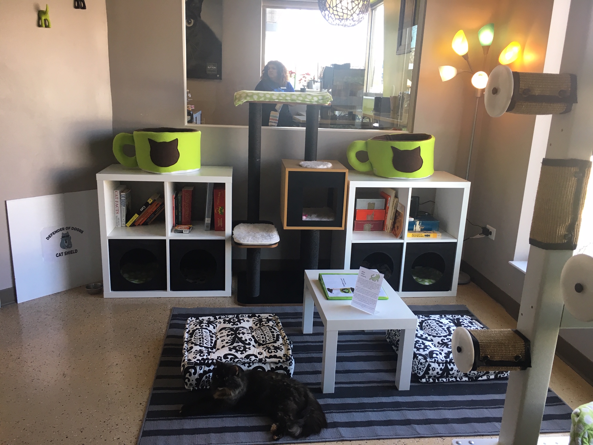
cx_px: 296
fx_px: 497
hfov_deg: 61.7
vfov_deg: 48.2
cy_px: 222
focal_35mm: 29
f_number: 2.2
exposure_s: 1/30
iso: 25
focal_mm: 4.15
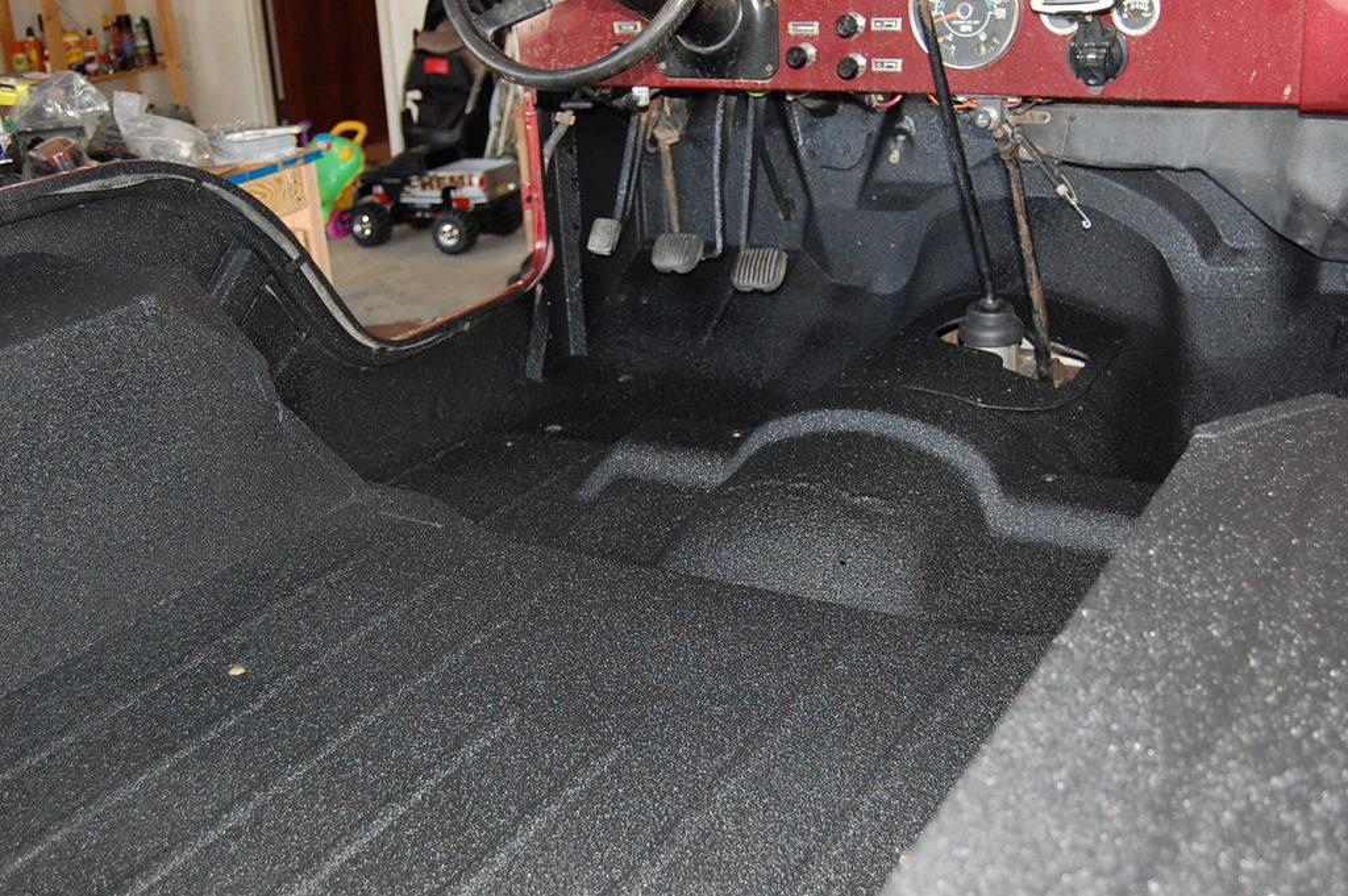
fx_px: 1571
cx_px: 674
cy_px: 448
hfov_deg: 46.4
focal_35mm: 42
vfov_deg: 31.8
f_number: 4.2
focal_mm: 28
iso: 400
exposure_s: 1/60
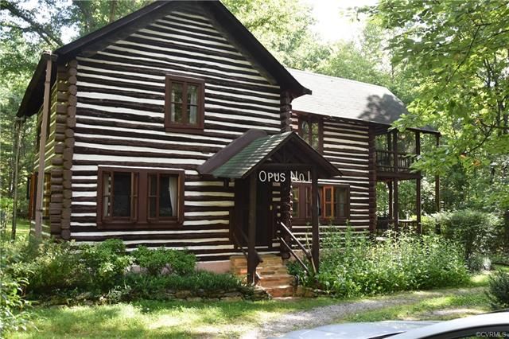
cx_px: 254
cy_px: 170
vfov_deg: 39.9
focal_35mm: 33
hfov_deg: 57.2
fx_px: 466
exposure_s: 1/125
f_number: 5.6
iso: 320
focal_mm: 22
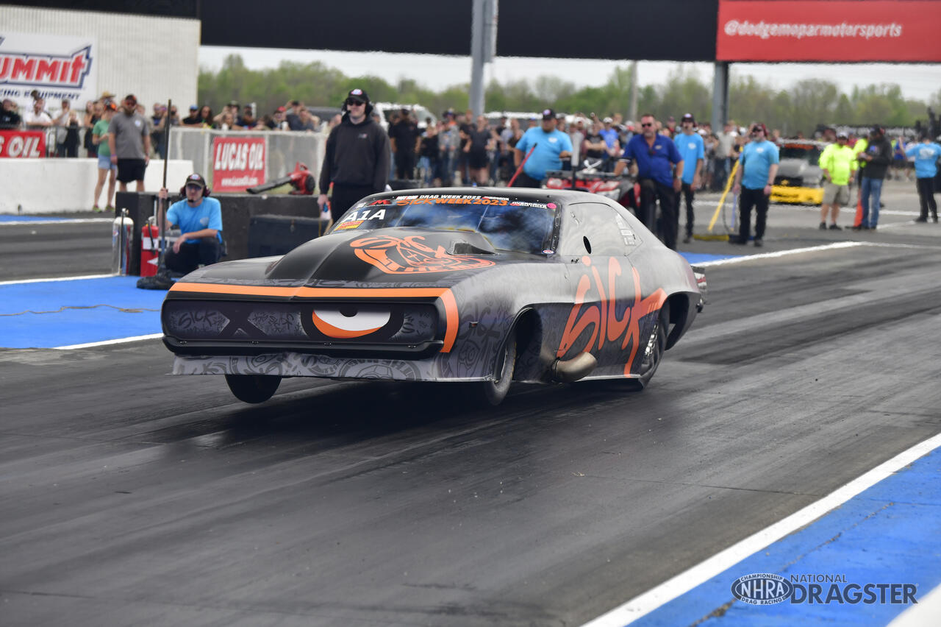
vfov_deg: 11.2
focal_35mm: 122
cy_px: 314
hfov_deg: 16.8
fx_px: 3187
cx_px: 470
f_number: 4.5
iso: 400
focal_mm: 122
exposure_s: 1/1000
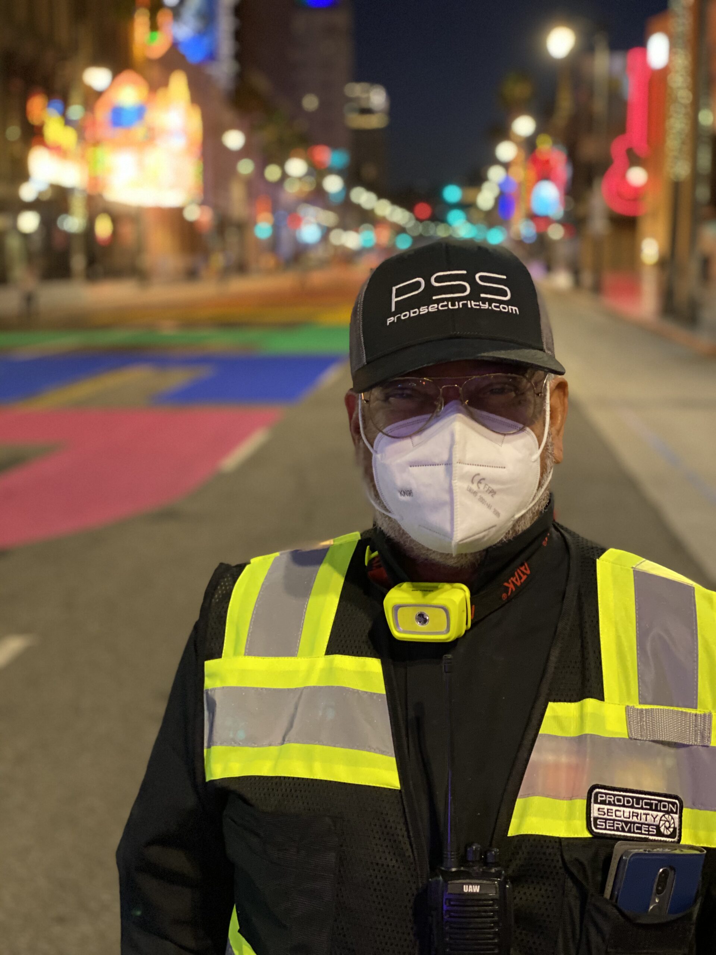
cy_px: 478
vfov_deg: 36.8
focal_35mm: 52
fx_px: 1434
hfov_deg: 28.0
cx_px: 358
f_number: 2
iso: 400
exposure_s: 1/24
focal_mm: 6
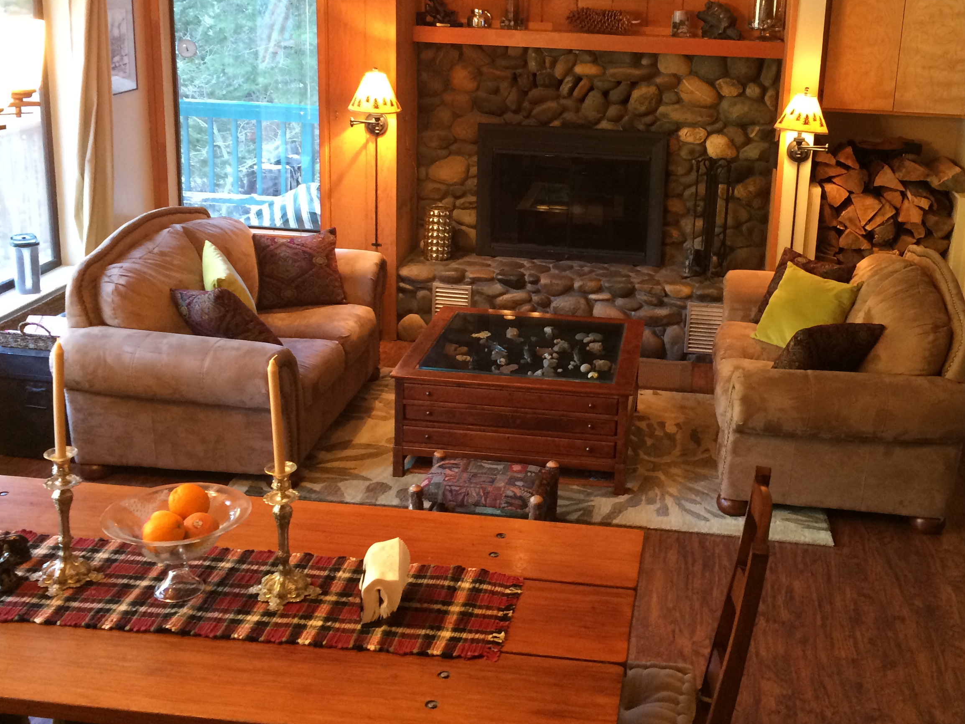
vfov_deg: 34.9
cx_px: 595
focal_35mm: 41
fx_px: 1143
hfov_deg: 45.4
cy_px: 258
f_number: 2.2
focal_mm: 4.15
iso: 160
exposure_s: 1/30
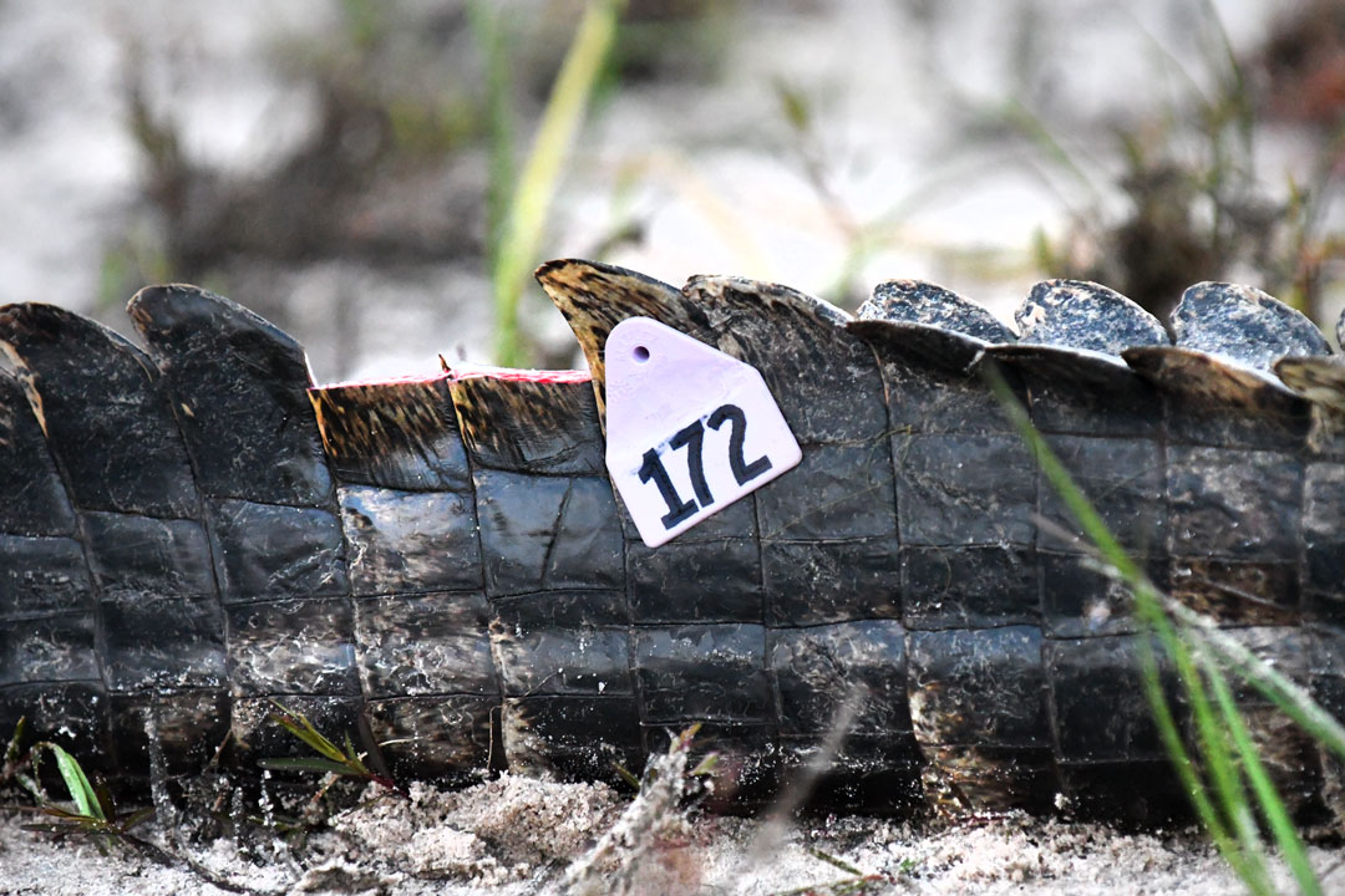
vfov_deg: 4.6
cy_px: 448
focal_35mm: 300
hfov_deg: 6.9
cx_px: 672
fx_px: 11207
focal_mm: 200
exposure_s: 1/125
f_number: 4.5
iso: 9000
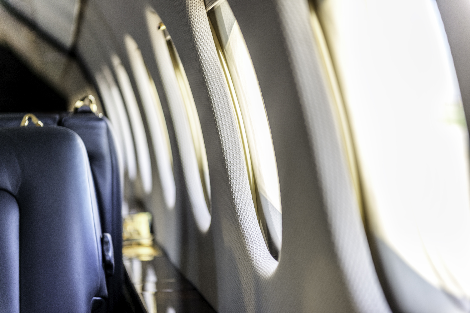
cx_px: 235
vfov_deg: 19.5
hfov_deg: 28.8
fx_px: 914
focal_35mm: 70
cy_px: 156
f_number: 2.8
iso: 50
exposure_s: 1/30
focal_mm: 70
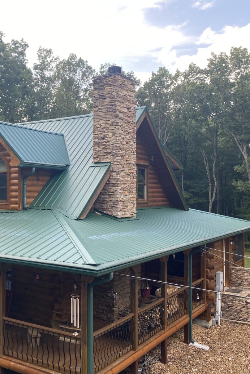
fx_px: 417
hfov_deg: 32.1
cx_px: 34
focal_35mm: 40
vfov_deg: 48.5
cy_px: 183
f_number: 1.8
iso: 32
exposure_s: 1/295
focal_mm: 4.25
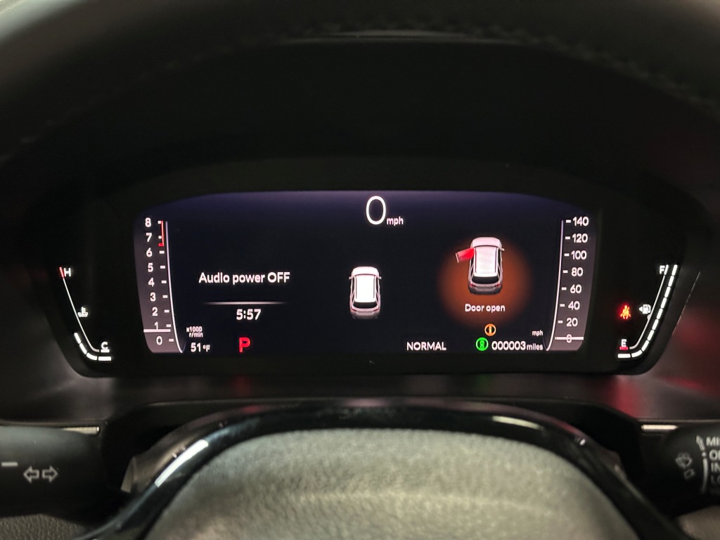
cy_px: 270
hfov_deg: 39.7
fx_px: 998
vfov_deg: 30.3
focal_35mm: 48
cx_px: 360
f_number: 1.78
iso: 640
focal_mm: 6.86
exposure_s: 1/17
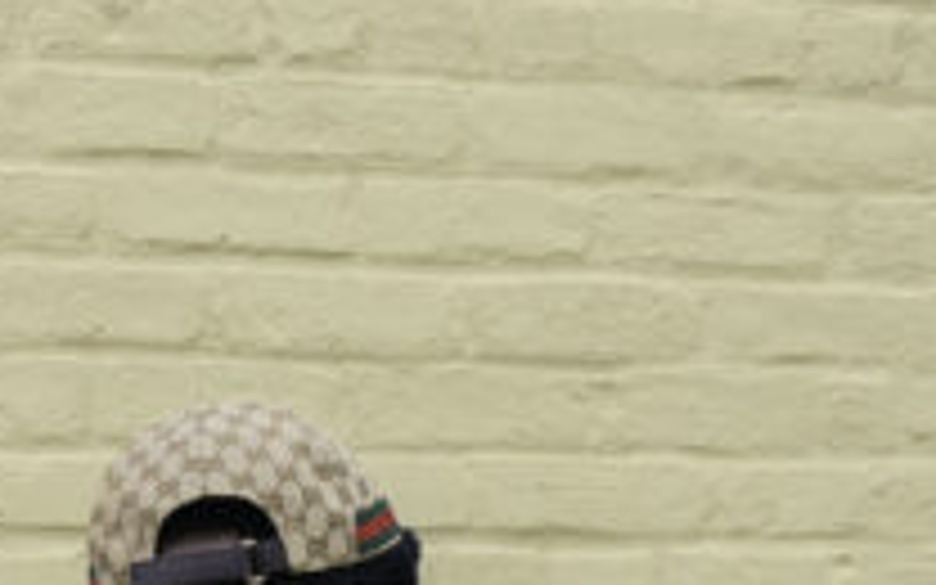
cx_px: -212
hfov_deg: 14.7
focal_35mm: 137
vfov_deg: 9.0
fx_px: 3495
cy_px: 1141
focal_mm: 35
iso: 100
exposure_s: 1/250
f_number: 5.6
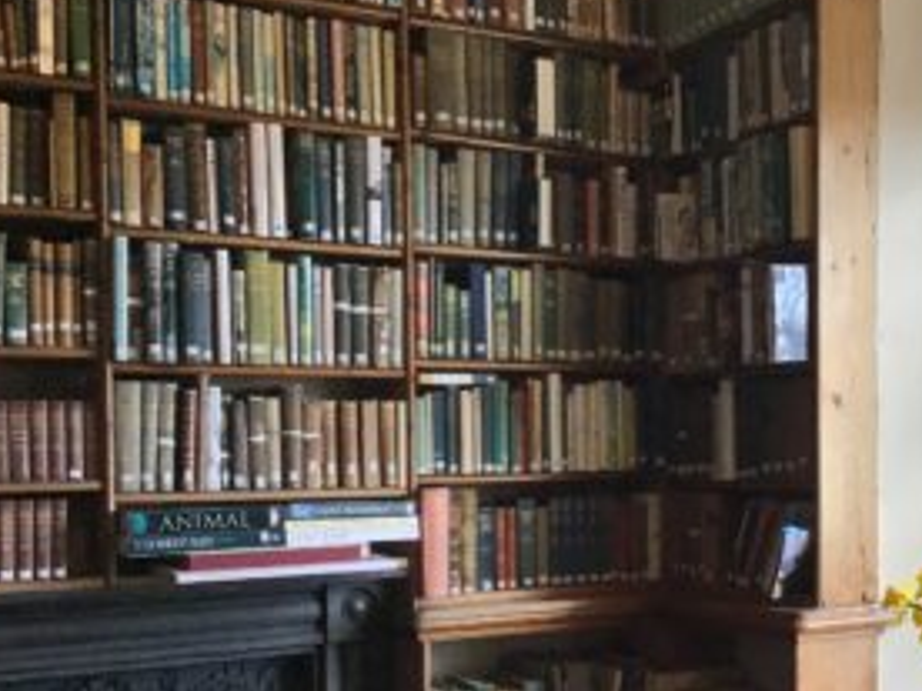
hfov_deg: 35.0
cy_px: 497
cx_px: 648
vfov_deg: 26.8
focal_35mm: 54
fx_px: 1438
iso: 40
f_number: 2.4
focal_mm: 3.3
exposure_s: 1/33
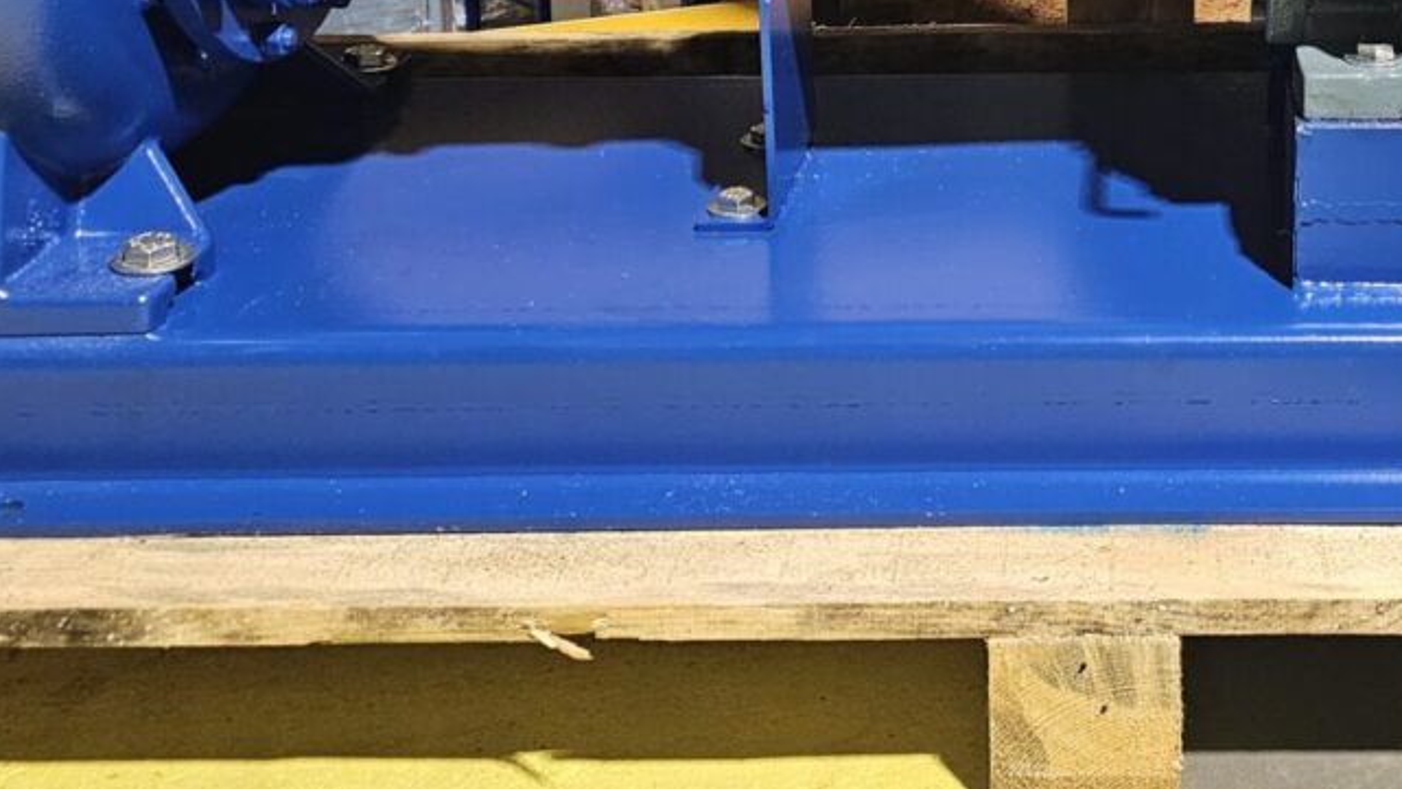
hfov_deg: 33.5
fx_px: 2231
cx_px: 1181
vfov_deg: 18.6
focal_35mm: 60
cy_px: -245
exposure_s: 1/100
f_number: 1.7
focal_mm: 6.3
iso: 320
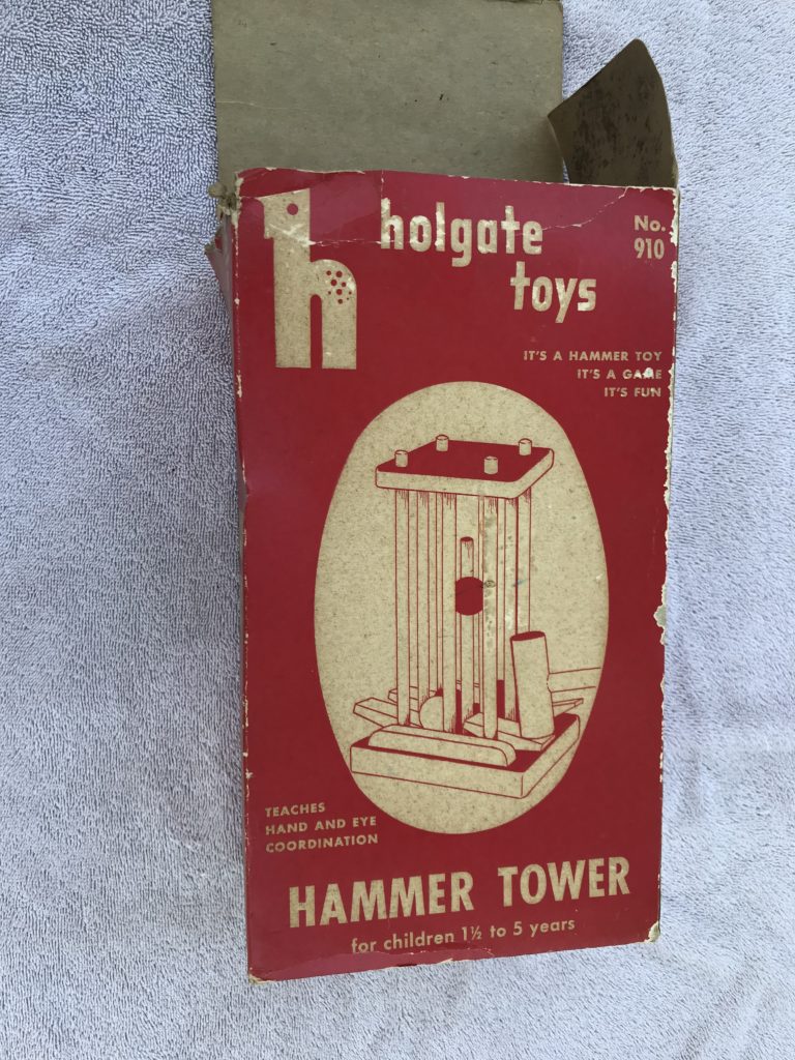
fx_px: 857
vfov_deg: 63.4
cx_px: 398
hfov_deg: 49.7
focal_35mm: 28
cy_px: 530
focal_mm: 3.99
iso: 20
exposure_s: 1/310
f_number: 1.8
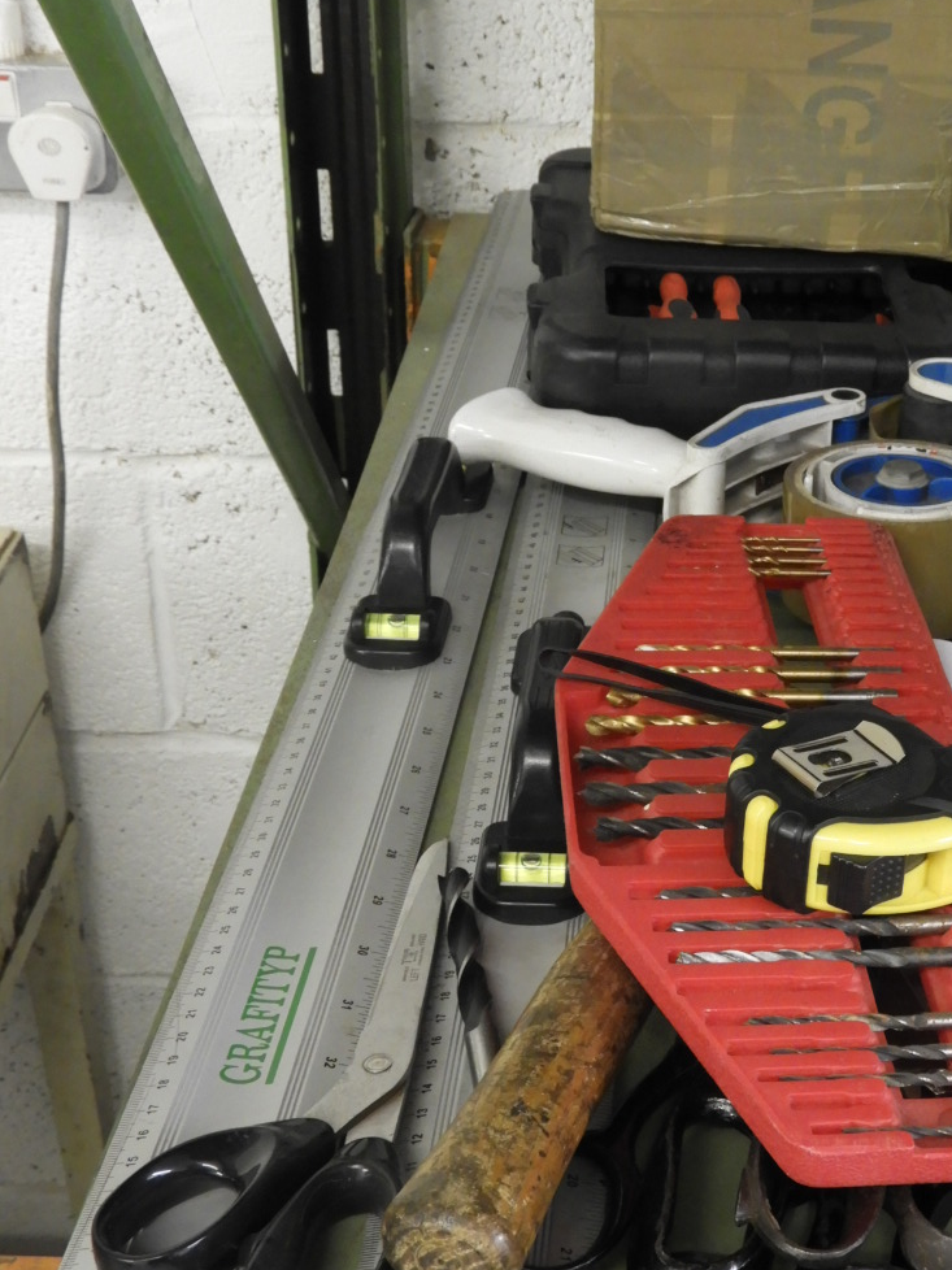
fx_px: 1981
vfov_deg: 35.5
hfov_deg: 26.7
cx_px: 696
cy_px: 658
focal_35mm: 54
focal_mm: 5.9
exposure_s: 1/20
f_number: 3.6
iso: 400
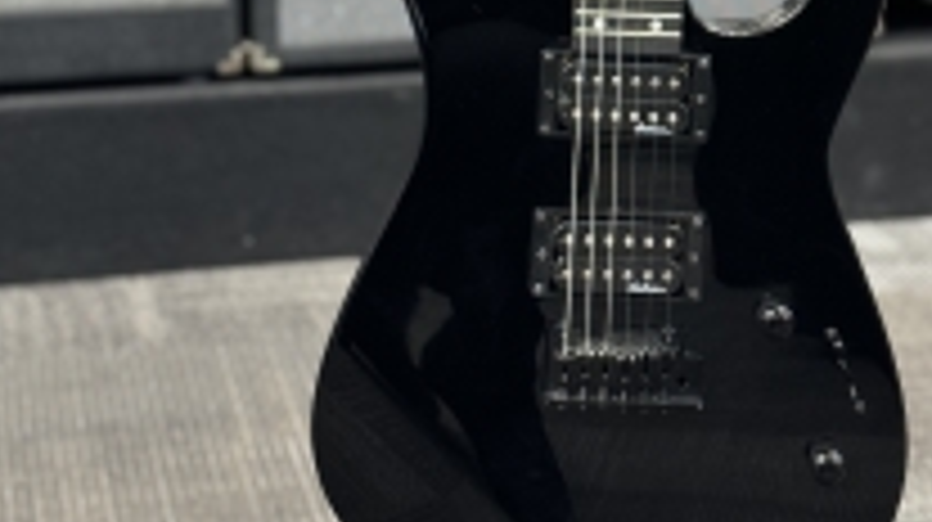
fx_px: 2494
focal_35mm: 101
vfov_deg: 11.5
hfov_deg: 21.1
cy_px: -216
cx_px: 599
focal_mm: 6.86
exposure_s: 1/60
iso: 200
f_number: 1.78
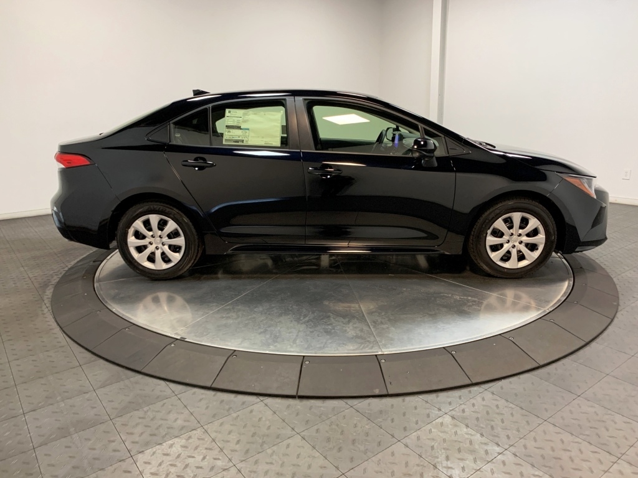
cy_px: 239
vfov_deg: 53.1
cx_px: 319
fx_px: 479
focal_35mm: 26
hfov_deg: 67.3
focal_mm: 4.25
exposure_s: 1/60
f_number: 1.8
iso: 250
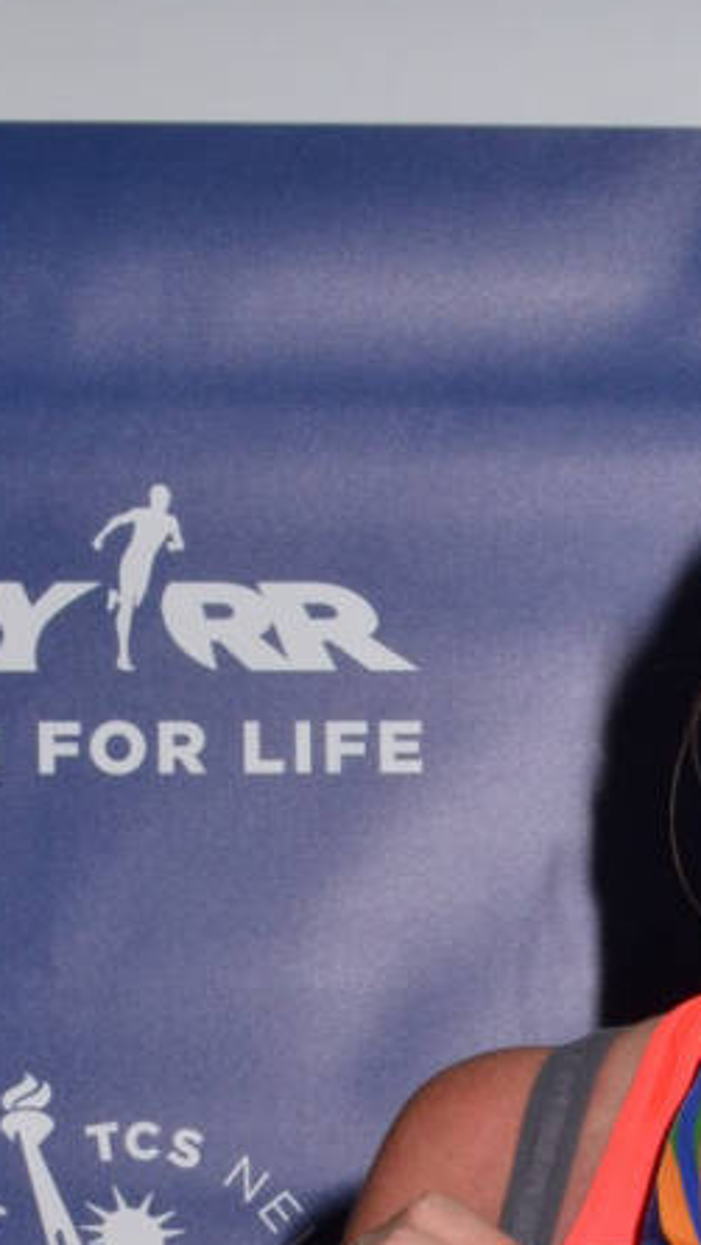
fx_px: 4195
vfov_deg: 16.4
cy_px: 1392
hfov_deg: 9.4
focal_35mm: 127
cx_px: 923
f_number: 18
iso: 400
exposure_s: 1/160
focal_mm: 30
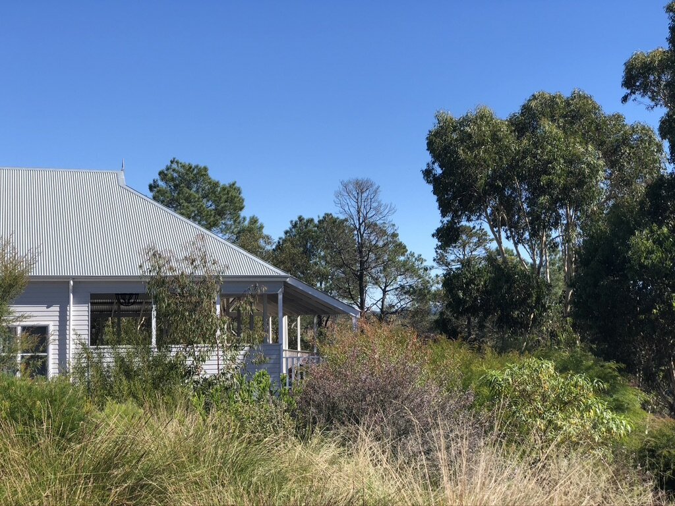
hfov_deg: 33.8
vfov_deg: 25.7
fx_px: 1111
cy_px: 253
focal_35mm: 57
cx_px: 338
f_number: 2.8
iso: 20
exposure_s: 1/585
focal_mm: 6.6
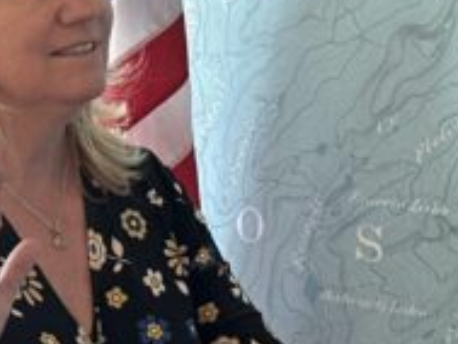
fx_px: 2012
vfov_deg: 9.8
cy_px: 160
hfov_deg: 12.9
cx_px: 347
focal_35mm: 152
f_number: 1.78
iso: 50
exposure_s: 1/121
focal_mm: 6.86
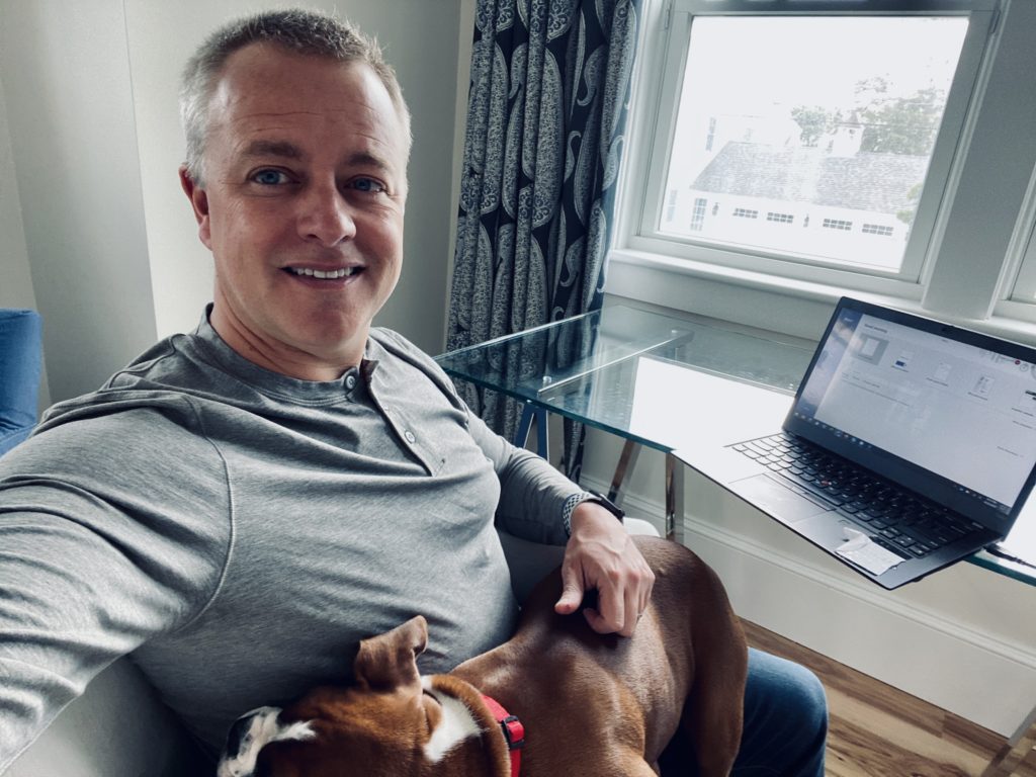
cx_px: 518
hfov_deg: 73.9
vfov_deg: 58.9
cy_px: 388
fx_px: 688
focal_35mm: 23
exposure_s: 1/60
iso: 160
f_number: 2.2
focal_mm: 2.71
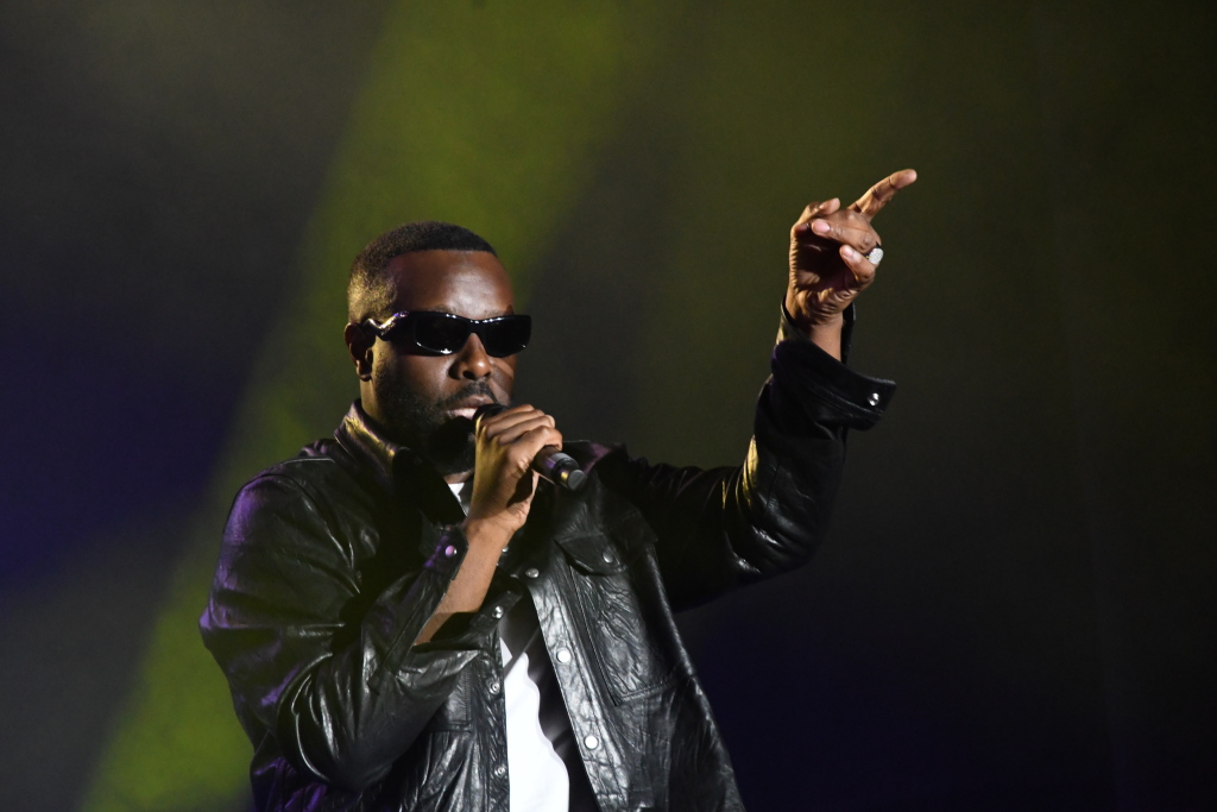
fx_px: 10142
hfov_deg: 6.9
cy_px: 406
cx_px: 608
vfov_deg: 4.6
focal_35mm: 300
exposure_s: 1/400
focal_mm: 200
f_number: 9
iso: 6400
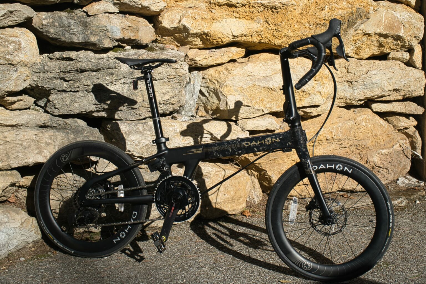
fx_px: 485
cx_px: 213
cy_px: 142
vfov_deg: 32.6
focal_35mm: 41
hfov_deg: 47.4
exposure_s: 1/400
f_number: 7.1
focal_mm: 41
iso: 100
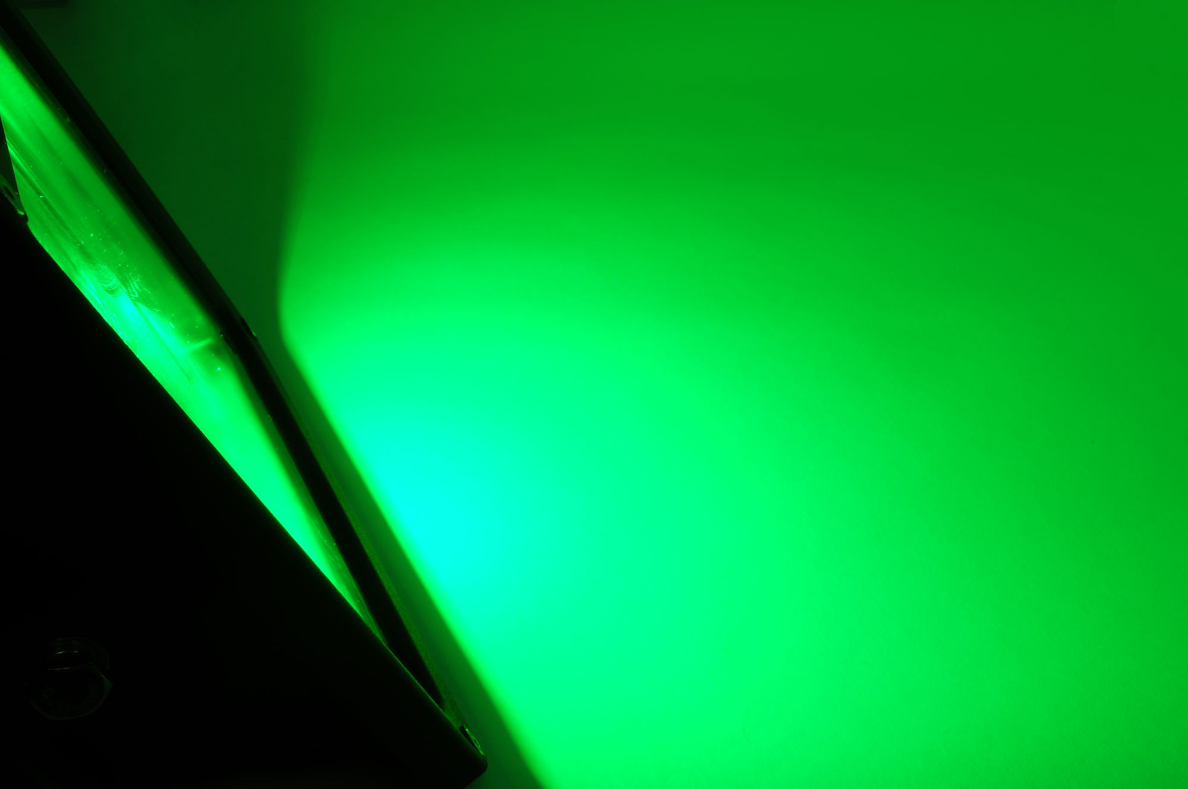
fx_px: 1286
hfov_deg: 49.6
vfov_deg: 34.1
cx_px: 594
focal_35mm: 39
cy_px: 394
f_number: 25
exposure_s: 1/4
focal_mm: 26
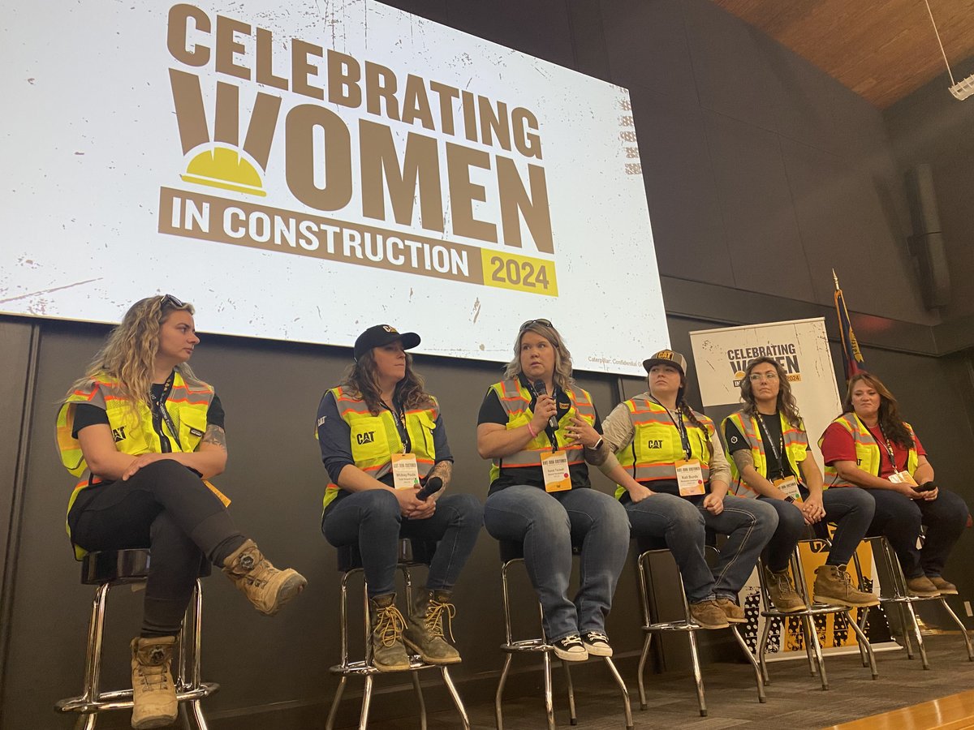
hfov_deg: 67.3
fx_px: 732
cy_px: 365
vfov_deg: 53.1
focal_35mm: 26
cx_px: 487
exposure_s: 1/60
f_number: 1.8
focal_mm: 4.25
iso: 100
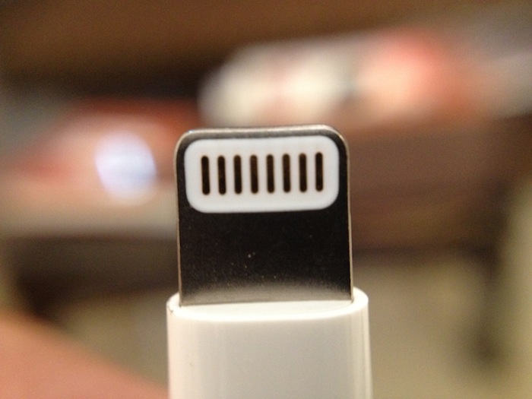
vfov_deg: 40.7
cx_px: 266
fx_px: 538
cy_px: 200
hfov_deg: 52.6
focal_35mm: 35
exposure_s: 1/15
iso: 400
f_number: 2.4
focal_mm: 4.28
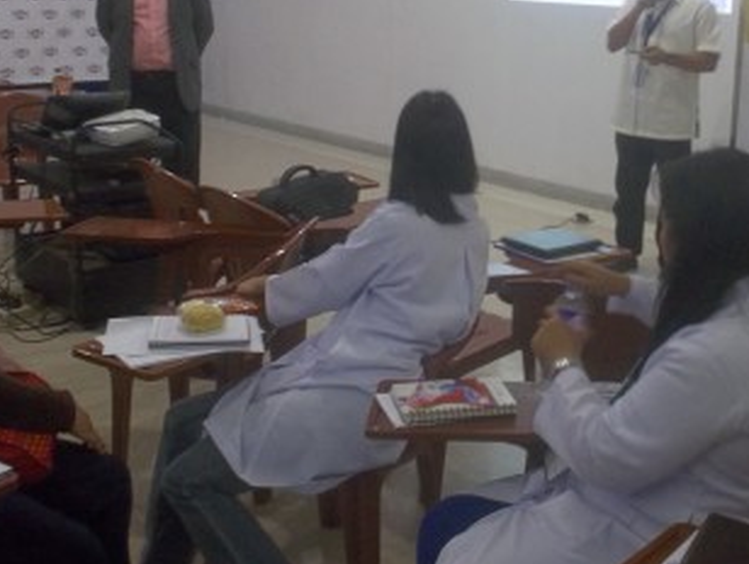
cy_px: 182
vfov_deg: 28.4
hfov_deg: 37.2
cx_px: 466
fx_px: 1105
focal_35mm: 51
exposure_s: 1/8
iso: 204
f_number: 3.7
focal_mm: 5.2
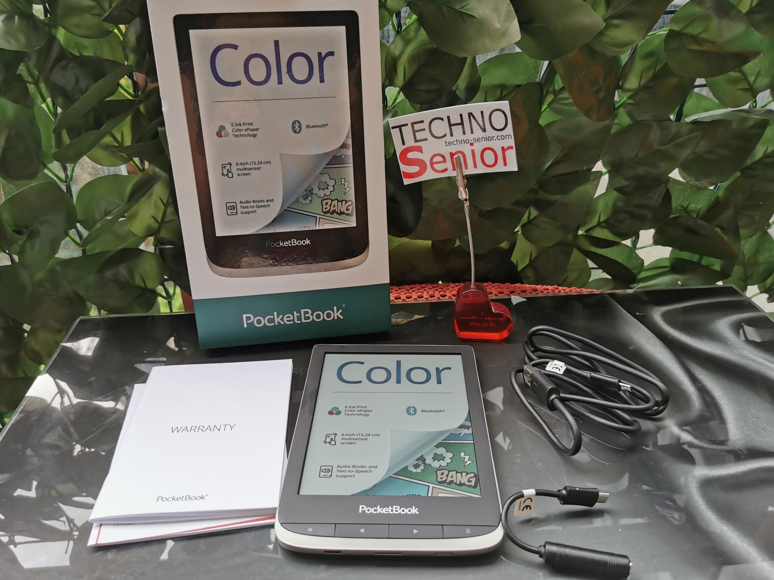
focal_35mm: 27
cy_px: 290
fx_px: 604
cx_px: 387
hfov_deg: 65.3
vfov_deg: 51.4
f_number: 1.6
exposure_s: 1/127
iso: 50
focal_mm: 5.56
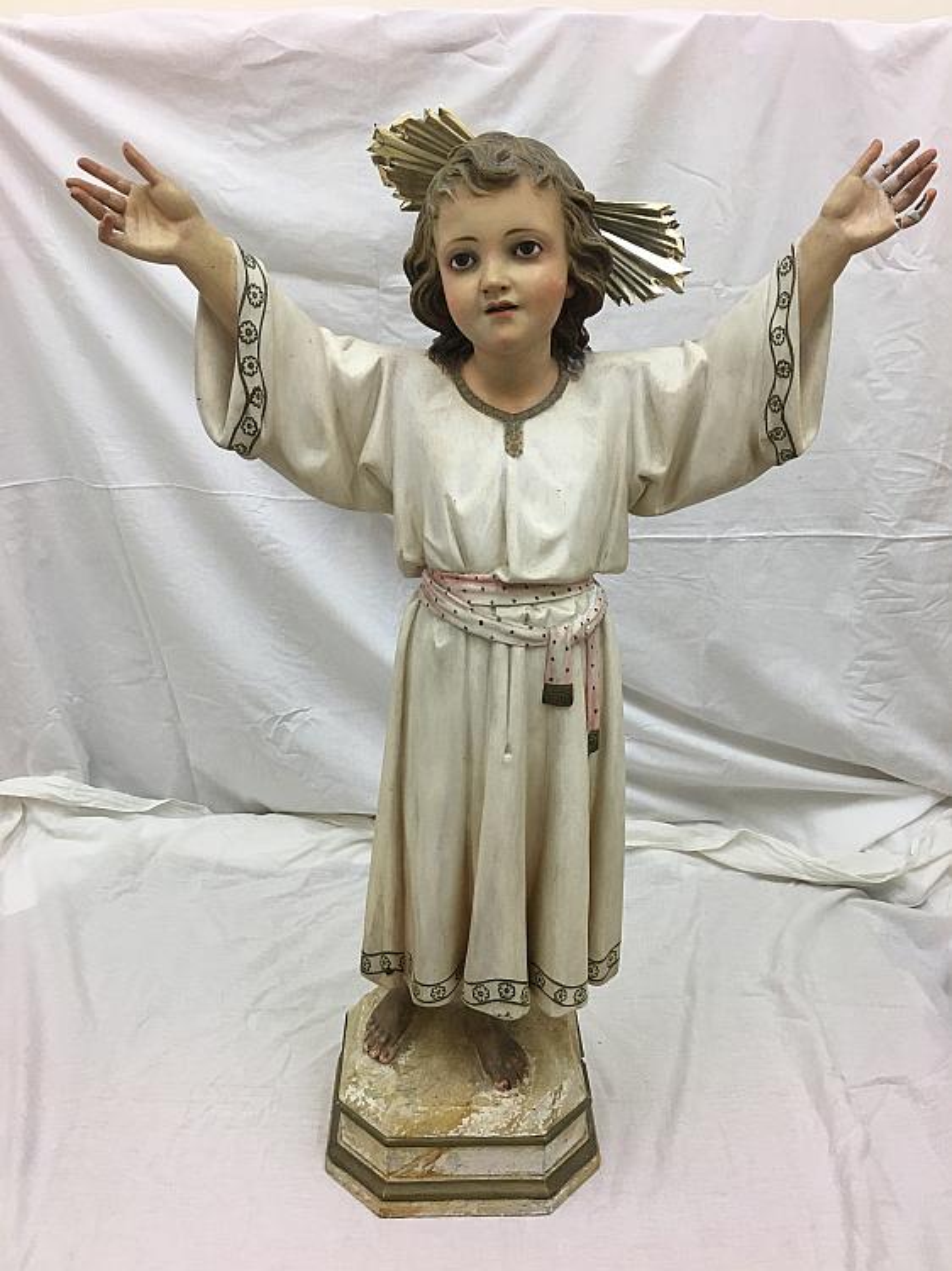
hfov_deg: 48.2
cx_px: 476
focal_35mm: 29
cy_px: 636
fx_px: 1064
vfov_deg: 61.7
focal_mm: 4.15
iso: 40
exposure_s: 1/33
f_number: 2.2
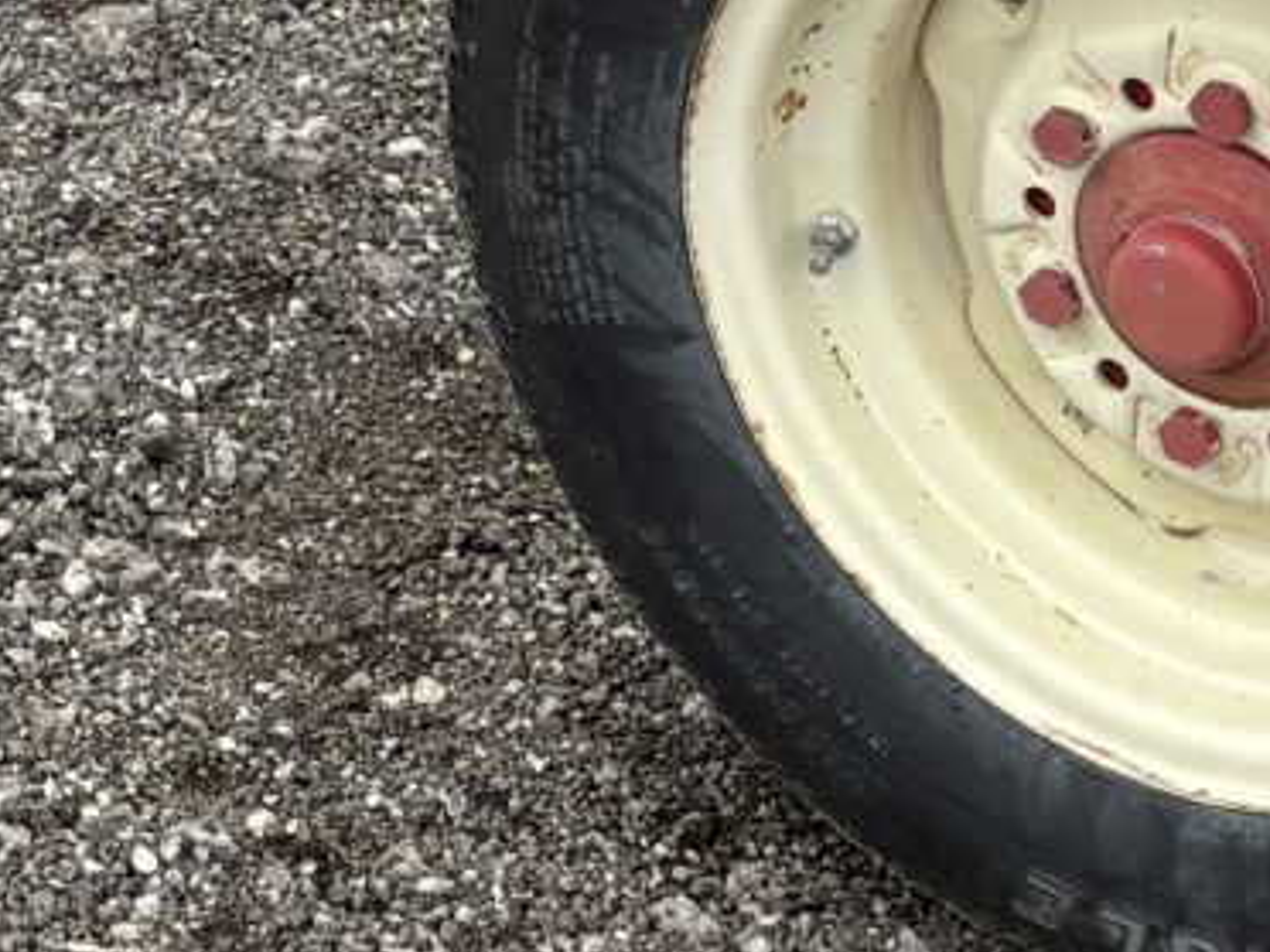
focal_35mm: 179
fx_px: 6567
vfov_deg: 8.1
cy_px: -604
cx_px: -147
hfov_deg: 10.9
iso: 50
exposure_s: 1/395
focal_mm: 5.96
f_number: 1.6
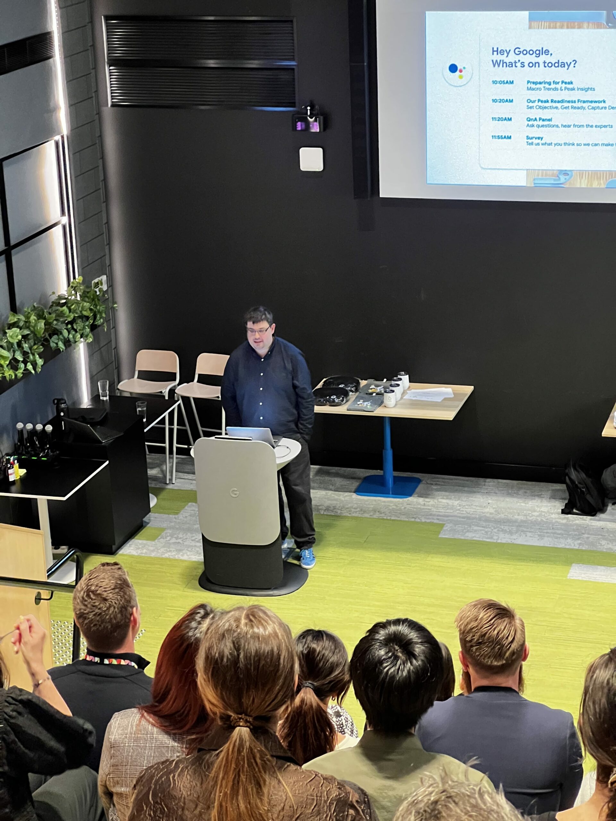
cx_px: 308
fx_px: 1827
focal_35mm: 77
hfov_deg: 19.1
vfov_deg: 25.3
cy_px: 410
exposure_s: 1/25
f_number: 2.8
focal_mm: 9
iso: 1250
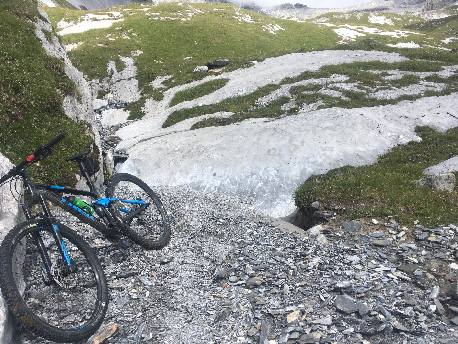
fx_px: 384
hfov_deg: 61.7
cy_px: 172
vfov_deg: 48.2
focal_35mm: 29
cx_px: 229
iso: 25
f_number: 2.2
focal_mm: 4.15
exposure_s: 1/1479
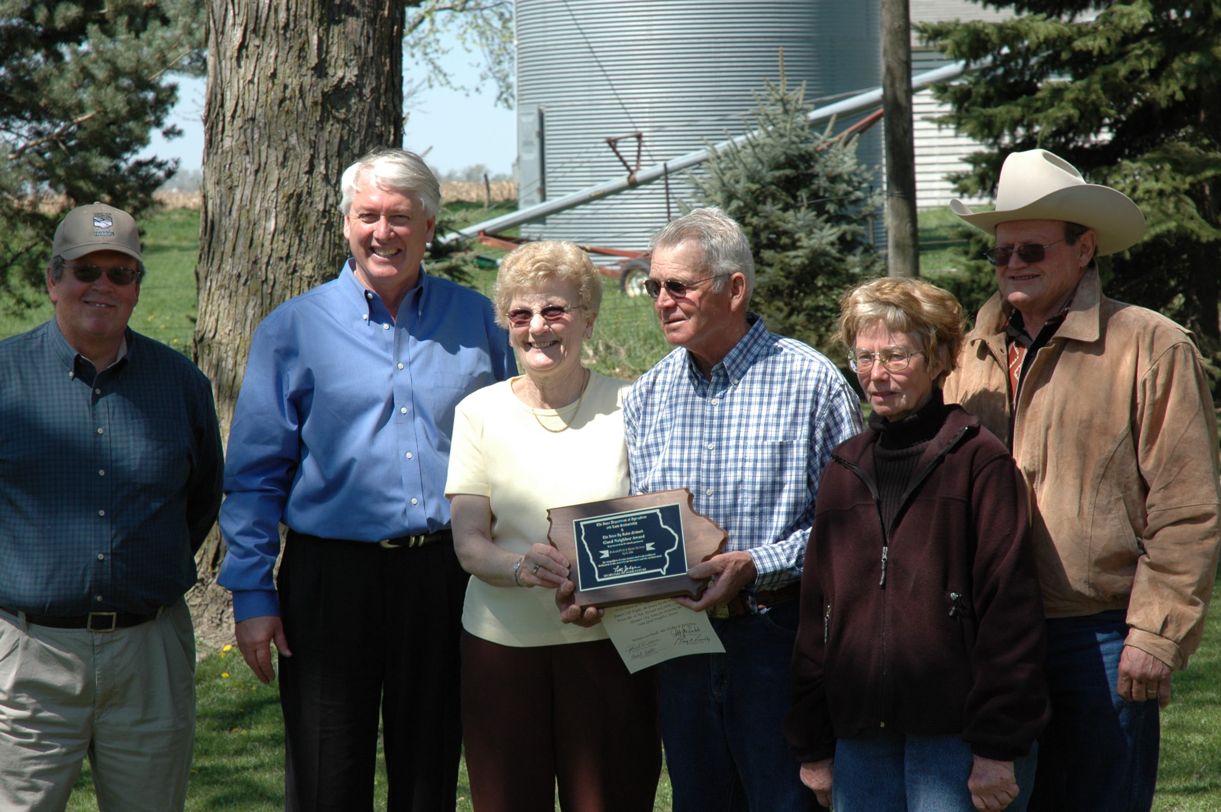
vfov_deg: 13.0
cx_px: 610
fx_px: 3558
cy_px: 406
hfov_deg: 19.5
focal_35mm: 105
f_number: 9
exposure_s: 1/320
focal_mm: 70
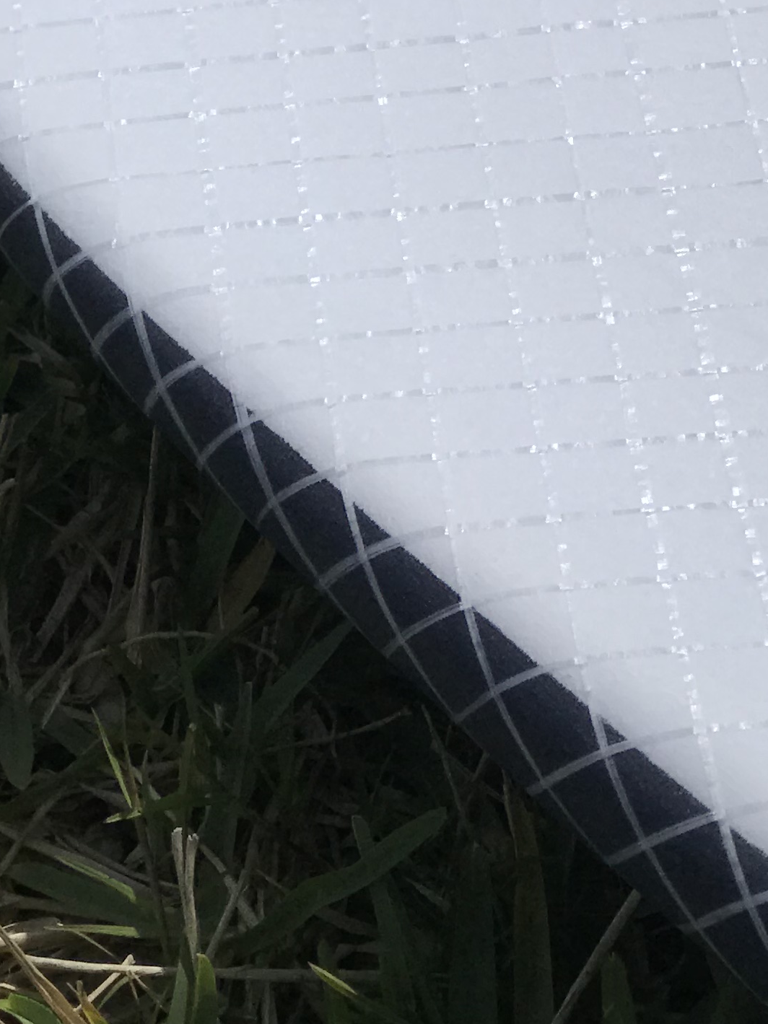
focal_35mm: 162
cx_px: 943
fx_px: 4793
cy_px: -8
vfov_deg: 12.1
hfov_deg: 9.0
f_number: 2.8
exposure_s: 1/5051
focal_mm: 6.6
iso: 20
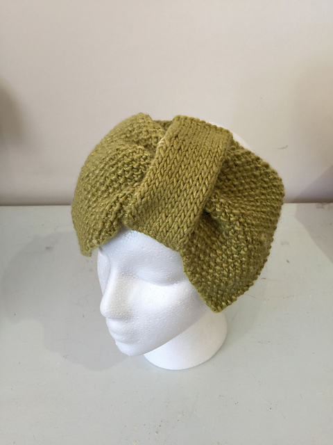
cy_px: 222
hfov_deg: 48.2
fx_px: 372
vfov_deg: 61.7
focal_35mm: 29
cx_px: 166
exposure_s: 1/30
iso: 40
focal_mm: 4.15
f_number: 2.2
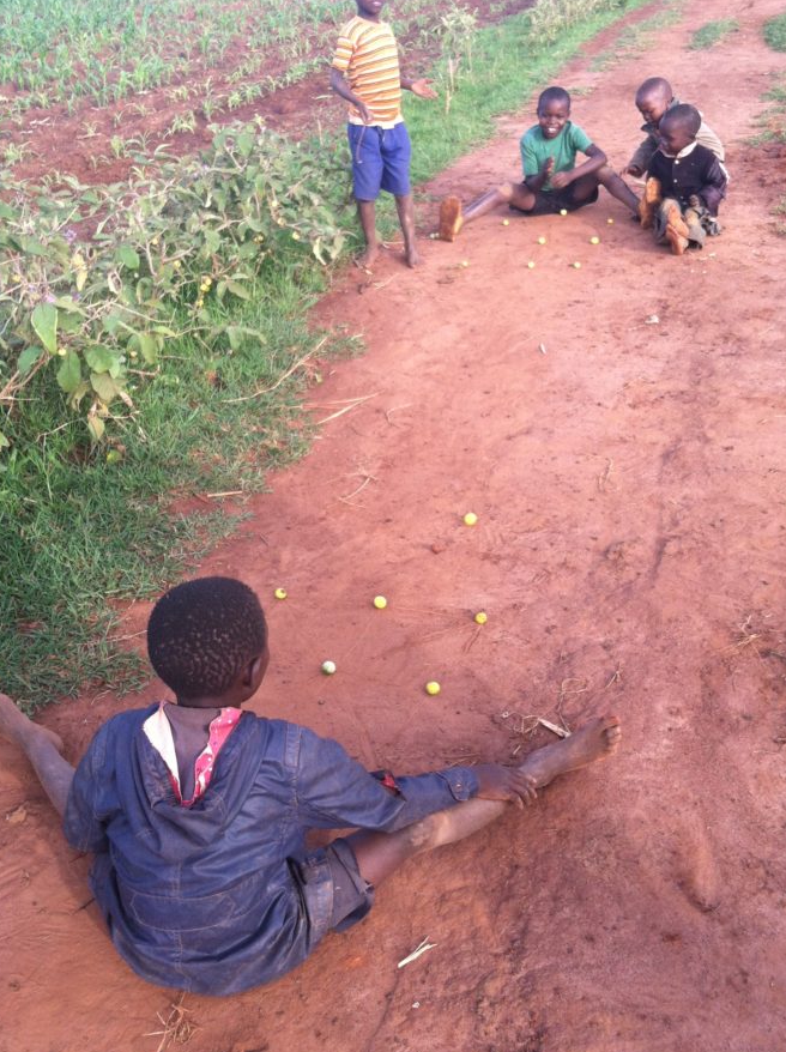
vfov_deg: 45.8
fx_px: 1244
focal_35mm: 41
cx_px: 433
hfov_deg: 35.0
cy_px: 515
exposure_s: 1/162
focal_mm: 3.85
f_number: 2.8
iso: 80
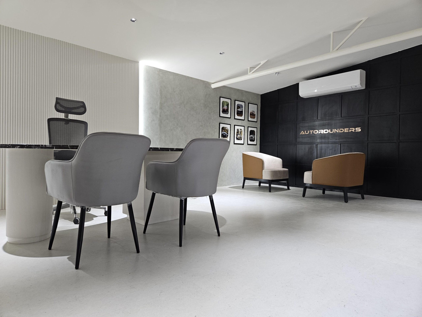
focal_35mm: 23
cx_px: 211
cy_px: 158
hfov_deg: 73.9
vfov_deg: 58.9
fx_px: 280
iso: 160
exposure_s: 1/100
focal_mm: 5.4
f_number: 1.8
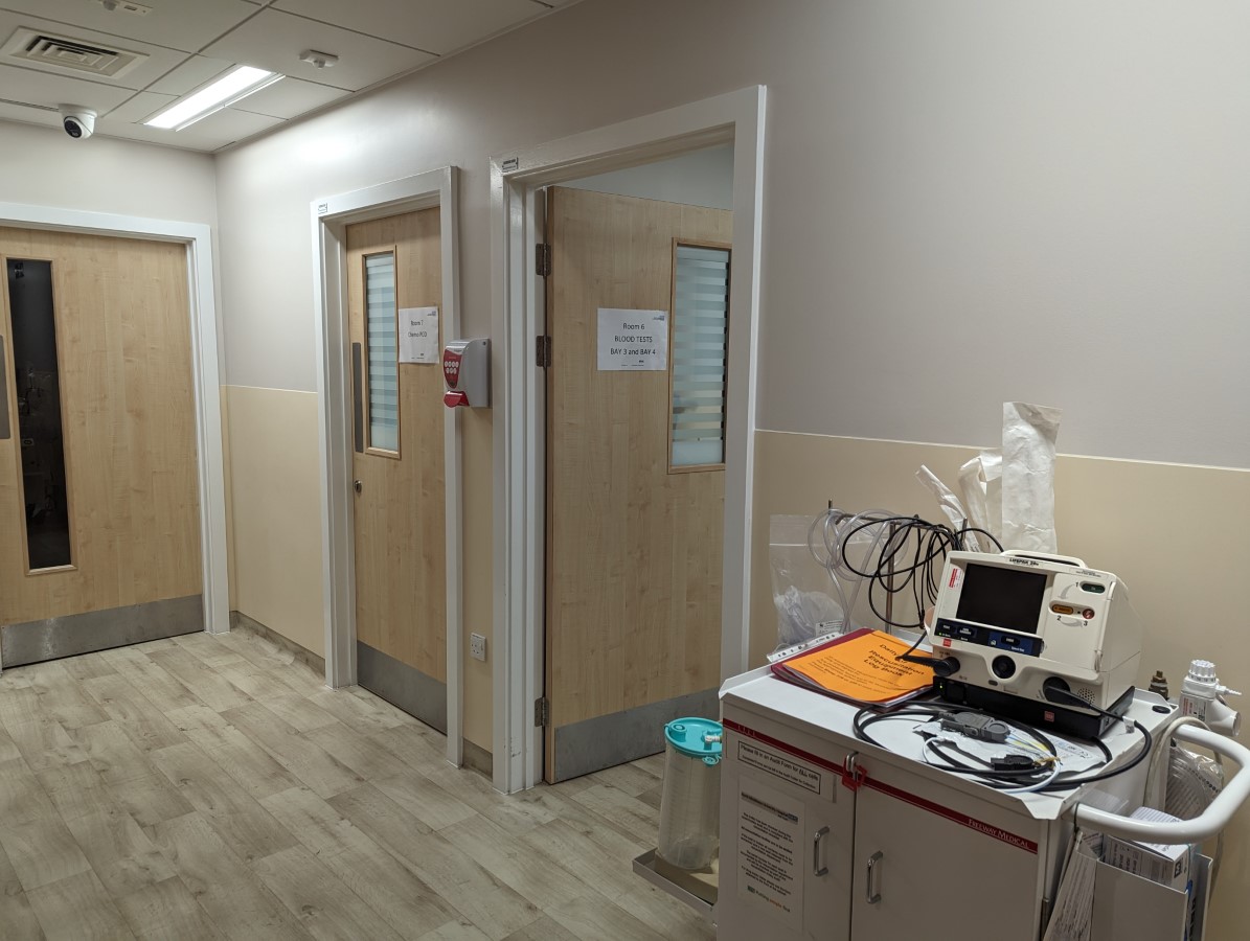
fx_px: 868
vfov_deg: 56.9
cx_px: 625
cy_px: 470
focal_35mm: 24
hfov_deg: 71.5
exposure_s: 1/100
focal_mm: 6.81
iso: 108
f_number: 1.85
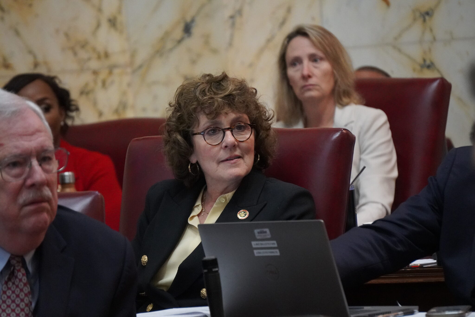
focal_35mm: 315
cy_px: 158
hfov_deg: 6.5
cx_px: 238
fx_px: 4156
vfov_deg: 4.4
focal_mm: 210
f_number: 6.3
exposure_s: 1/50
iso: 6400
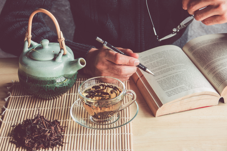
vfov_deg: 17.3
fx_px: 498
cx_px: 114
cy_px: 76
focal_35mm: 79
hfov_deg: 25.7
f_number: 3.5
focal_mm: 28.9
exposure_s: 1/30
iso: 64
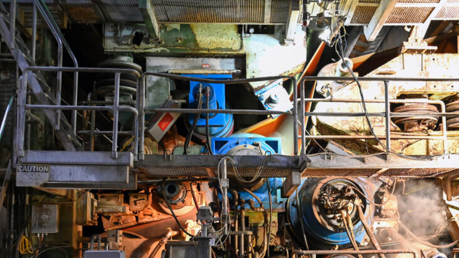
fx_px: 581
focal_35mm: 48
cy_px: 194
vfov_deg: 24.7
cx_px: 281
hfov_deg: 42.9
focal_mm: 32.5
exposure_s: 1/60
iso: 5000
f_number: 4
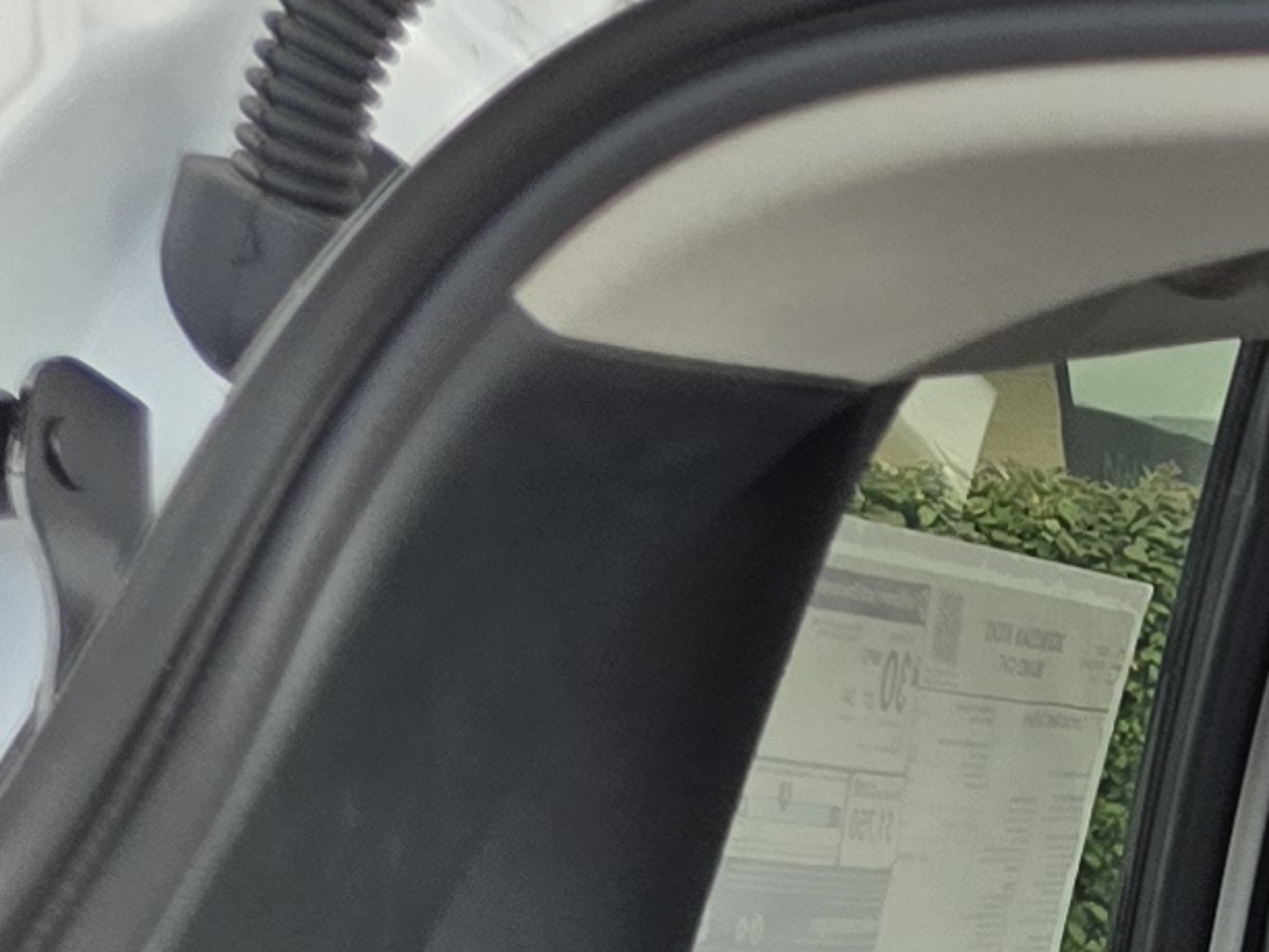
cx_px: 3062
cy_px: 2815
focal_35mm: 150
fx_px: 5500
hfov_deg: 11.1
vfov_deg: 8.4
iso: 16
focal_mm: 6.3
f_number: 1.7
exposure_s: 1/180
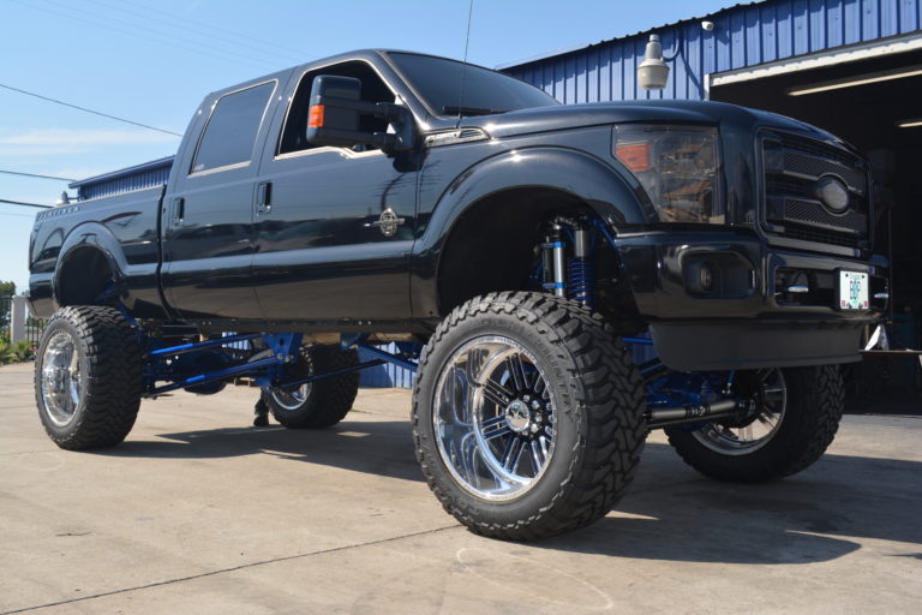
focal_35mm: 36
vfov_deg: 36.9
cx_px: 461
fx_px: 922
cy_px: 308
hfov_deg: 53.1
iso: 100
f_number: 8
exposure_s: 1/200
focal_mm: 24
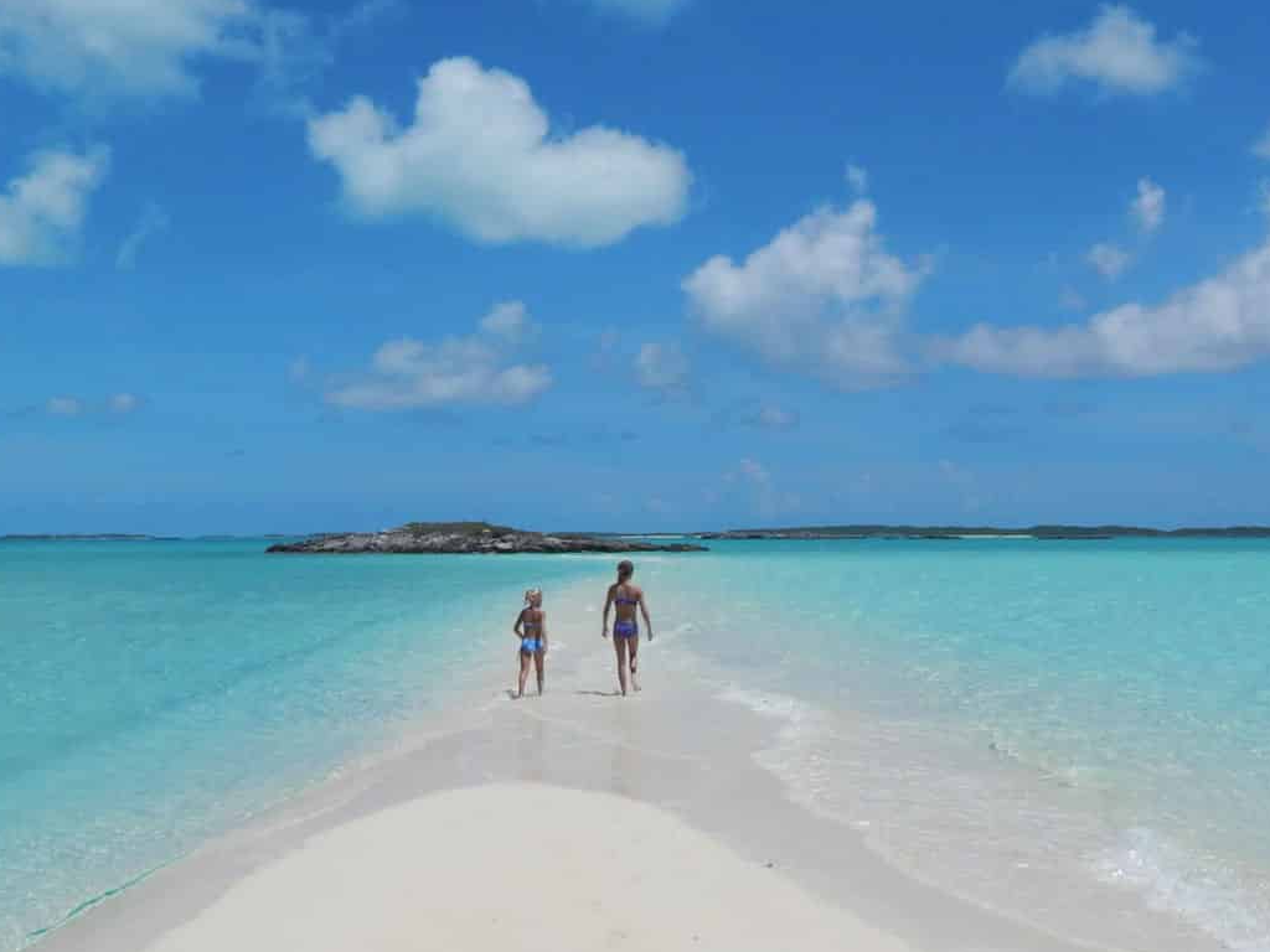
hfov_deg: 41.1
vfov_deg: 31.5
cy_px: 492
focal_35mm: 46
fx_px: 1688
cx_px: 522
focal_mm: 4
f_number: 6
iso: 125
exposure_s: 1/1250
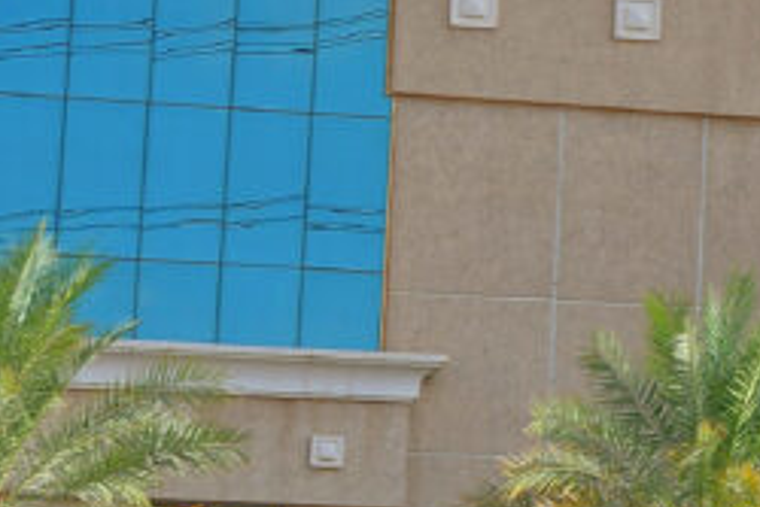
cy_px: 65
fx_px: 4541
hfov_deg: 8.7
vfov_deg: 6.4
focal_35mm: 215
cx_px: 1845
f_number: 14
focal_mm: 35
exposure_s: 1/640
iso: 125
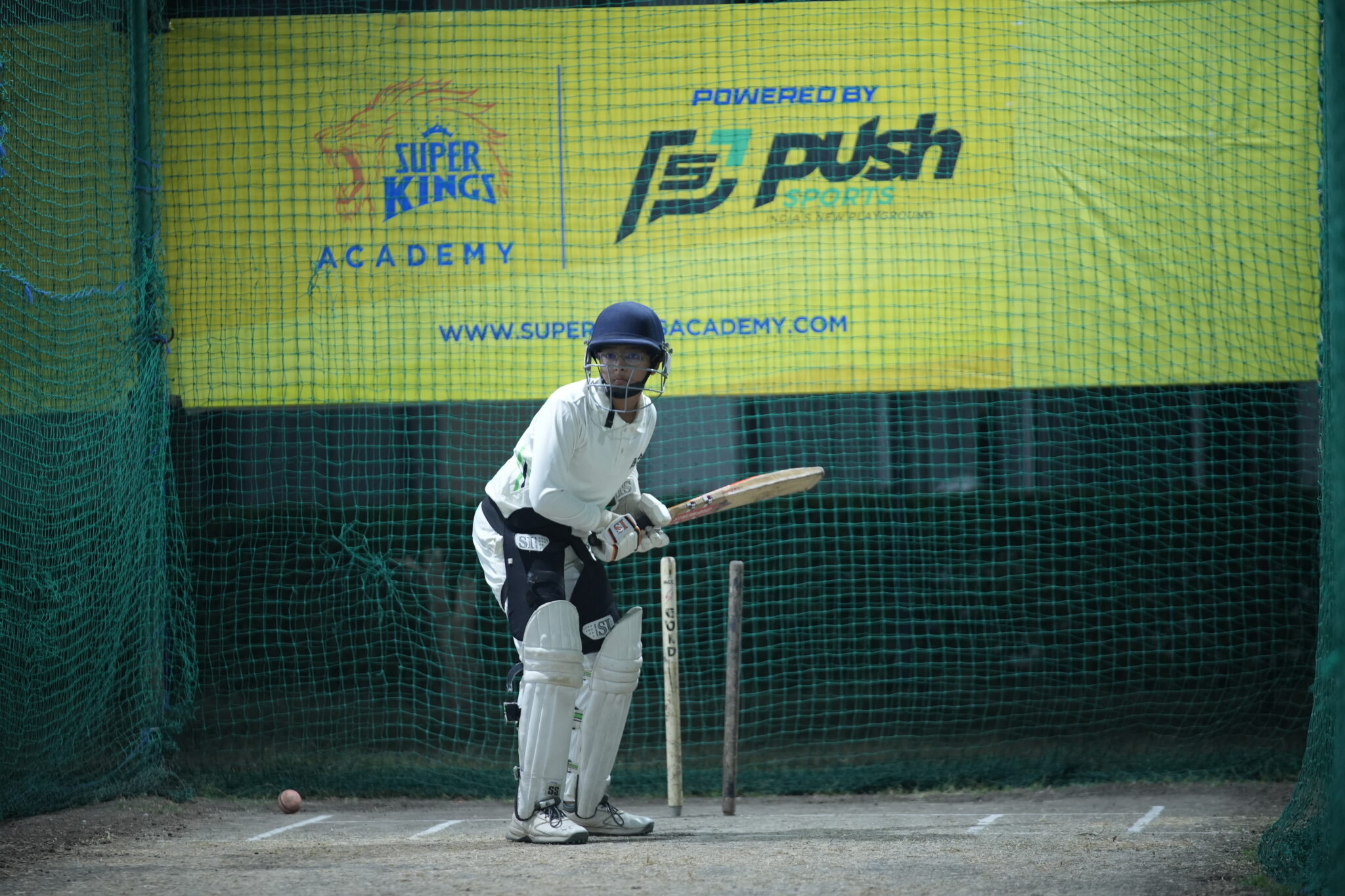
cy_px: 448
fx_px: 7471
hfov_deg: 10.3
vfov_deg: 6.9
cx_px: 672
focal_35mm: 200
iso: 1600
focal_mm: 200
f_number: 2.8
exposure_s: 1/250
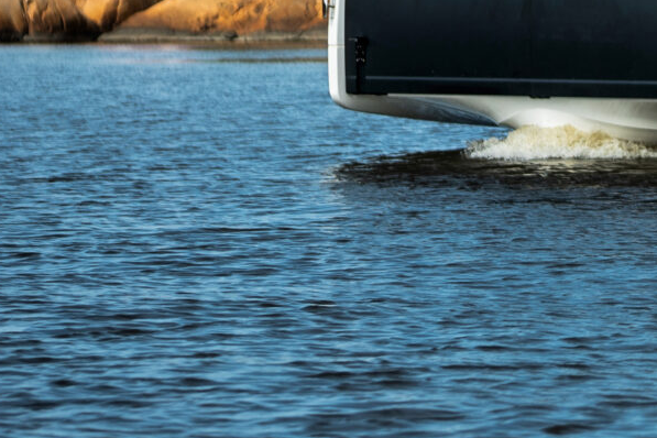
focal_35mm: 309
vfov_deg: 4.4
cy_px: -131
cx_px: 1023
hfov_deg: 6.6
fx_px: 5639
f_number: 2.8
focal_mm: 90
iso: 100
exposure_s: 1/1600
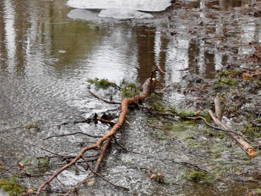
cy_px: -35
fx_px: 889
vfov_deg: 12.3
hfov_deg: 16.6
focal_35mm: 118
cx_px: 53
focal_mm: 24
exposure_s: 1/125
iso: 400
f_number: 5.6
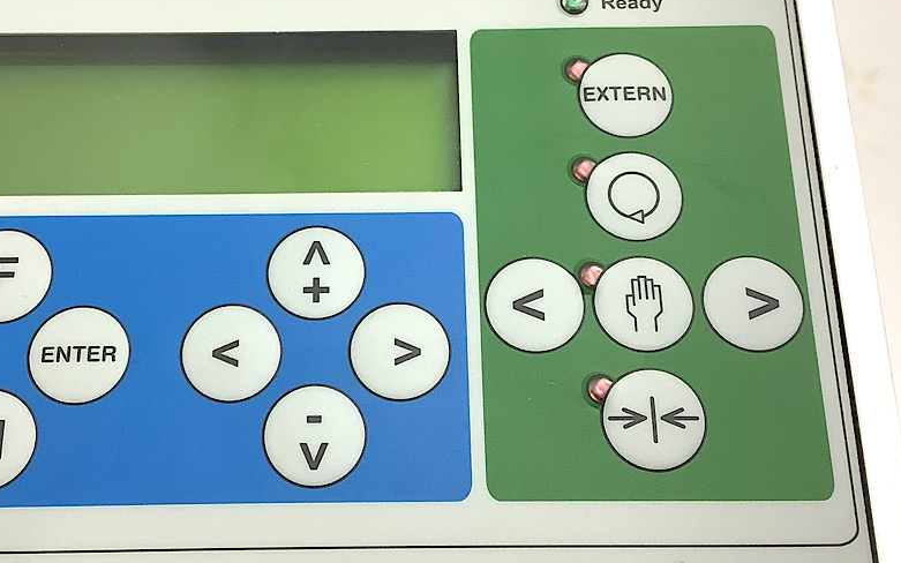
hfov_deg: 40.2
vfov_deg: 25.8
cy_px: 239
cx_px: 381
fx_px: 1228
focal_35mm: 50
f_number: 2.4
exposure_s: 1/50
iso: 100
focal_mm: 3.3
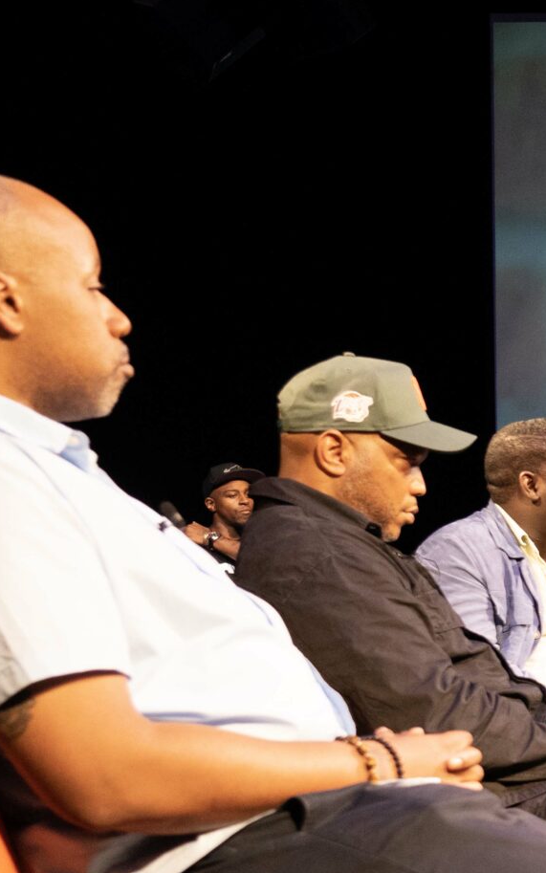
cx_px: 1092
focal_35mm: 80
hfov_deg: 13.8
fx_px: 1904
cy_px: 718
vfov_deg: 25.3
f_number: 4
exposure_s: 1/160
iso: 3200
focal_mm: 28
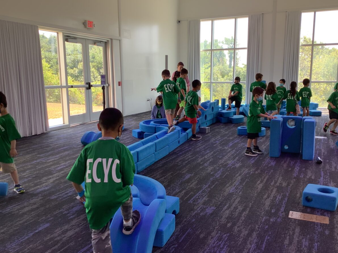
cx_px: 179
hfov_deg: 55.3
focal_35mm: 33
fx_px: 322
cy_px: 133
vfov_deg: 42.9
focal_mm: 3.3
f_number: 2.4
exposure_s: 1/120
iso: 64
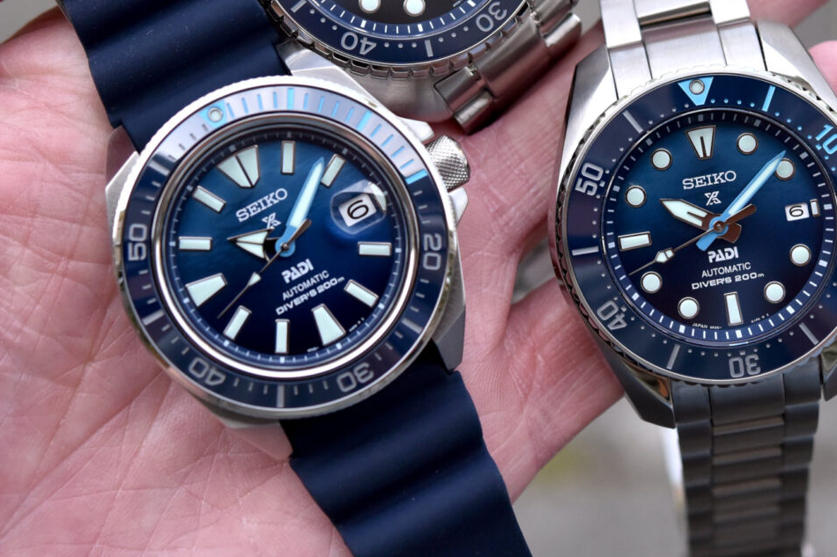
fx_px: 2255
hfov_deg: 21.0
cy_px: 109
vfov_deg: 14.0
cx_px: 485
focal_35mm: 97
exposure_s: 1/3200
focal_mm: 60
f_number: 5.6
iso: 2000
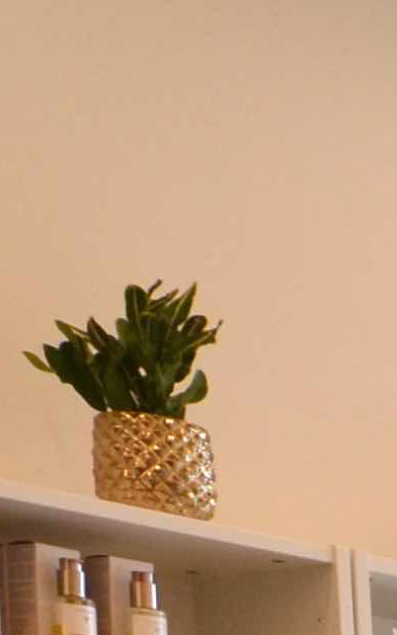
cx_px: 1841
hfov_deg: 6.6
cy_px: 1296
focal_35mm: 132
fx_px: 2285
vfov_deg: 13.4
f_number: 5.6
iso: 200
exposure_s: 1/125
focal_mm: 11
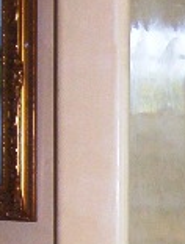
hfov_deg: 9.8
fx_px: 1042
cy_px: 263
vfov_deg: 13.2
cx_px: 293
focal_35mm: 147
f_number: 2.76
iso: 140
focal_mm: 5.54
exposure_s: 1/30
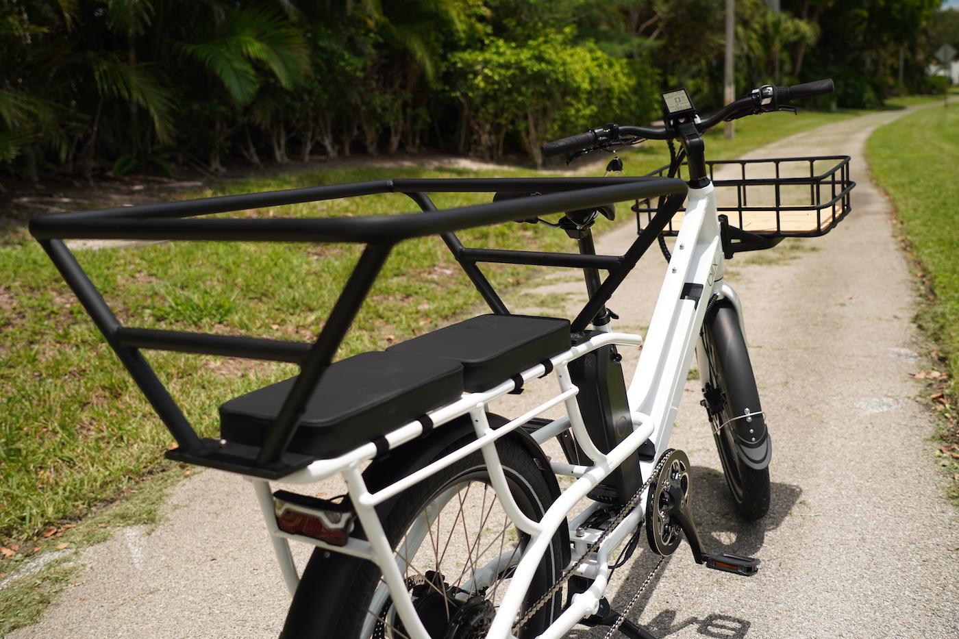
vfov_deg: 36.9
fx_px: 959
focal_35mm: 36
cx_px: 480
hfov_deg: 53.1
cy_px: 320
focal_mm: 24
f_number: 2.8
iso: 100
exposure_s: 1/160
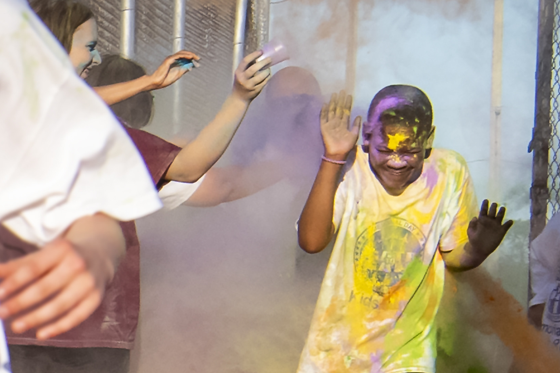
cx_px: 305
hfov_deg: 27.3
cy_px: 338
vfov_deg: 18.1
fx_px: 1151
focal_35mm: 74
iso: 1000
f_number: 10
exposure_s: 1/1000
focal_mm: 40
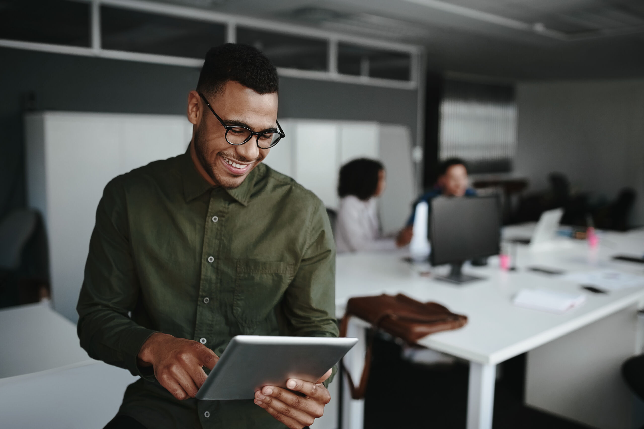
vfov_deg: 37.9
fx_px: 626
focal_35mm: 35
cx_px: 322
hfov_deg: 54.4
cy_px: 214
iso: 400
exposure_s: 1/800
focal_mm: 35
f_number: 1.8
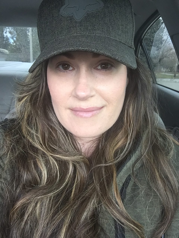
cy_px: 119
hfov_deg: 45.4
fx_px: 214
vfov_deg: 58.4
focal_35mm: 31
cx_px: 90
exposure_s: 1/120
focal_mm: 2.65
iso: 64
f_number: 2.2
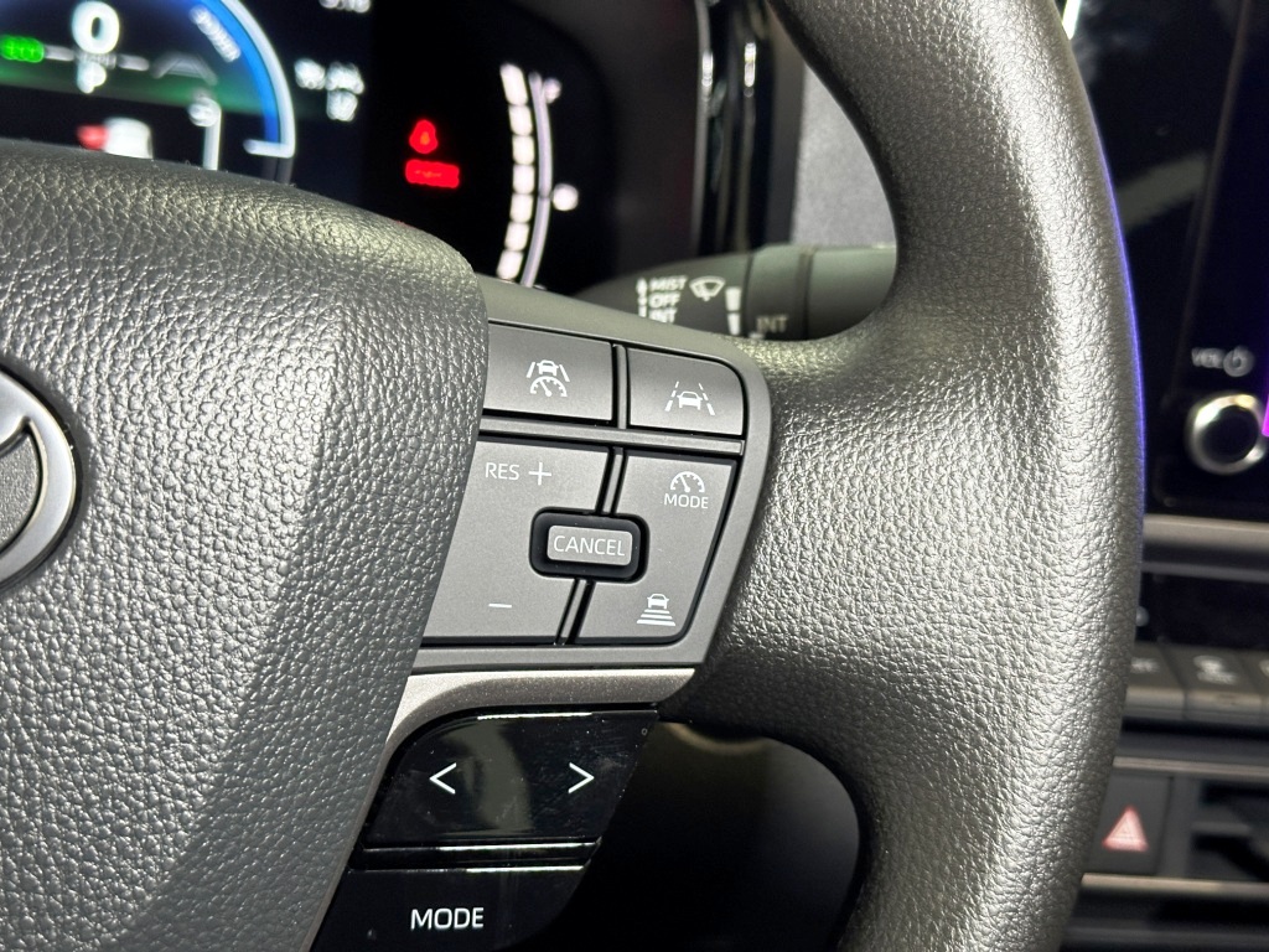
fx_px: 1760
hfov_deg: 39.7
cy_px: 476
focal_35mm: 48
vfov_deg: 30.3
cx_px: 634
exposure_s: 1/40
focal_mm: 6.86
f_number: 1.78
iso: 320
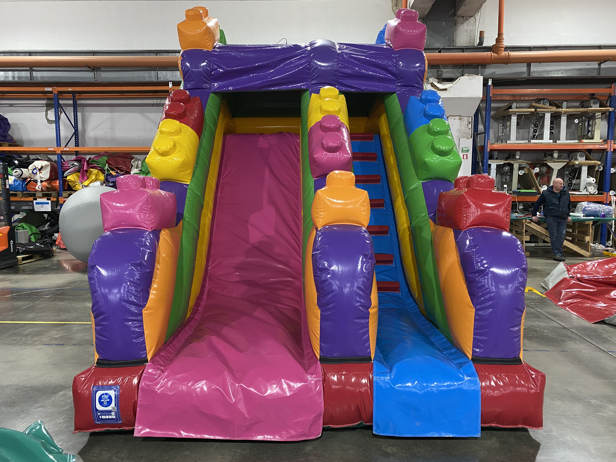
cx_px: 308
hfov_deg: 67.3
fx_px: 463
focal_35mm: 26
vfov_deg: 53.1
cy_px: 231
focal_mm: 4.25
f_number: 1.8
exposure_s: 1/50
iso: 160
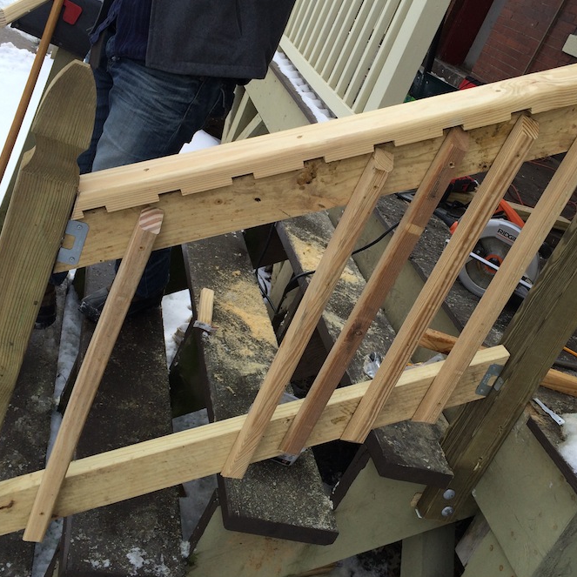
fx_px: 754
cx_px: 319
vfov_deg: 41.8
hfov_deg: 41.8
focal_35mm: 40
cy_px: 271
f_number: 2.2
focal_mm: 4.12
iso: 32
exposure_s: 1/461
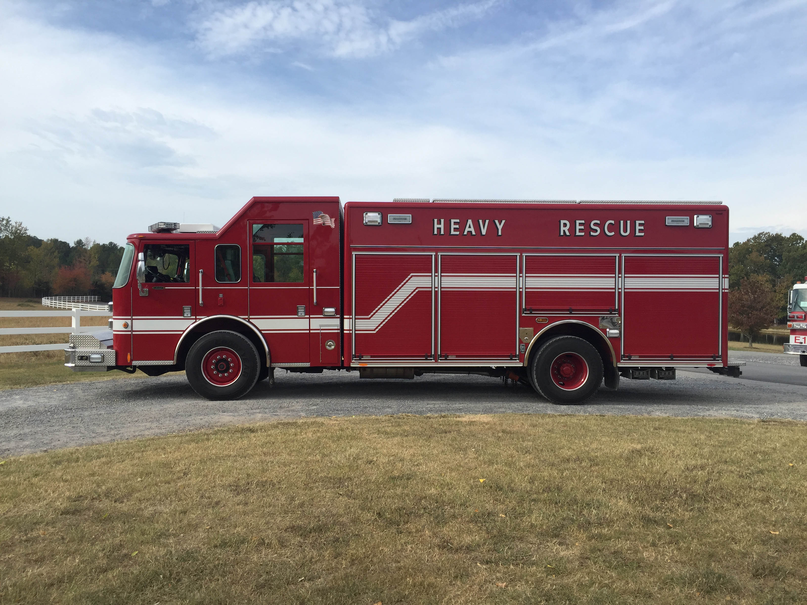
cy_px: 302
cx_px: 404
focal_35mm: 29
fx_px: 676
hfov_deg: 61.7
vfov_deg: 48.2
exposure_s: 1/1412
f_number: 2.2
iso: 32
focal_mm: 4.15
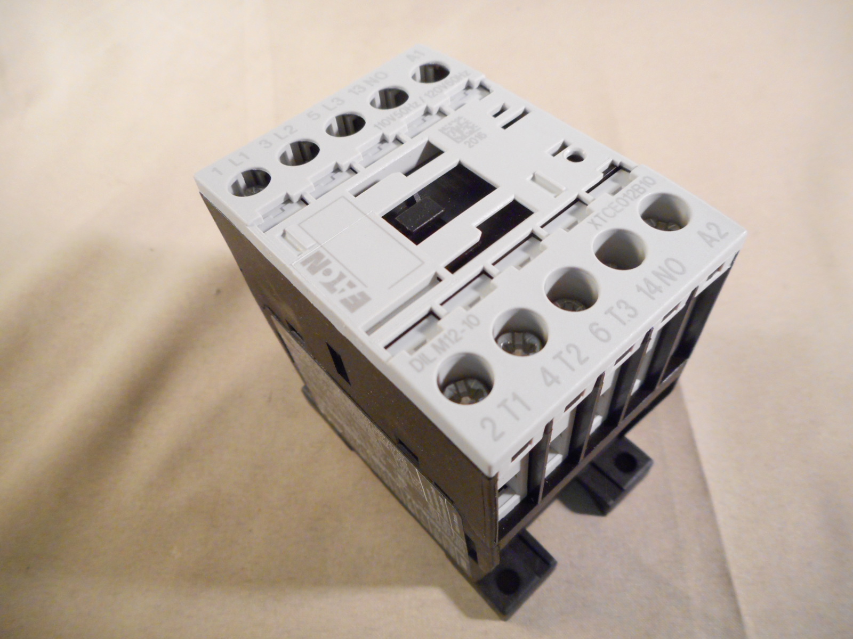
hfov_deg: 69.4
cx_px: 426
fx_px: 616
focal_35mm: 25
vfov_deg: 54.9
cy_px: 320
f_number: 3.7
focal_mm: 4.5
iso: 400
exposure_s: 1/13
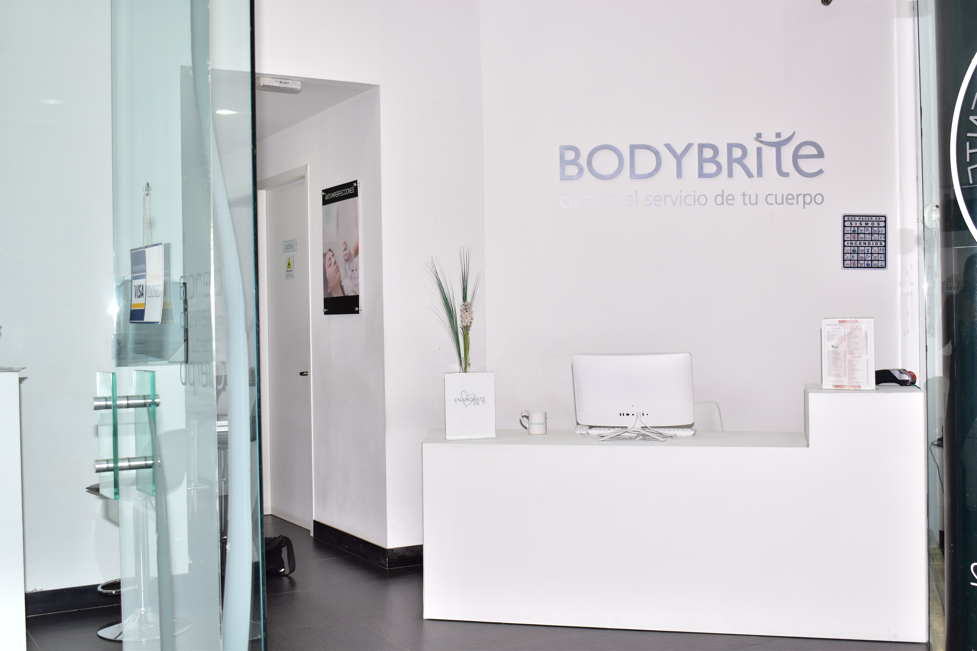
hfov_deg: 47.9
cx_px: 488
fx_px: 1099
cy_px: 326
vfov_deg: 33.0
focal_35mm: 40
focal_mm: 27
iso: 250
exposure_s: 1/125
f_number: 4.8
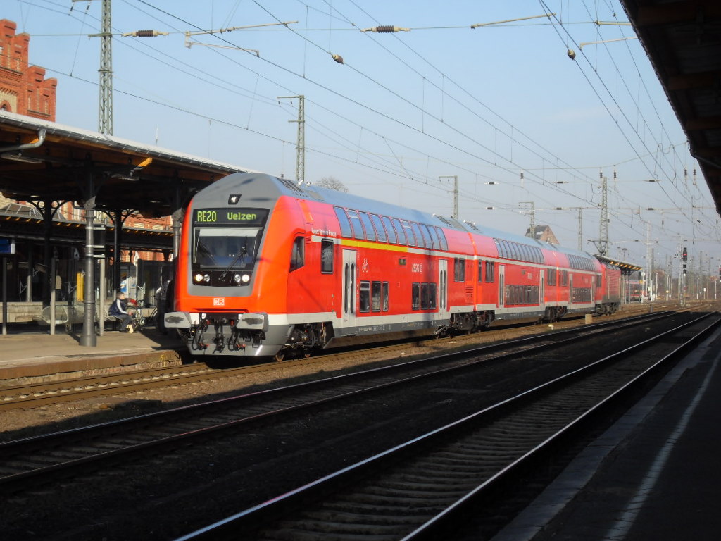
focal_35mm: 79
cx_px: 360
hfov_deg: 24.7
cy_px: 270
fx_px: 1645
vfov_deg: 18.7
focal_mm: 13.5
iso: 80
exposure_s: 1/350
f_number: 4.4
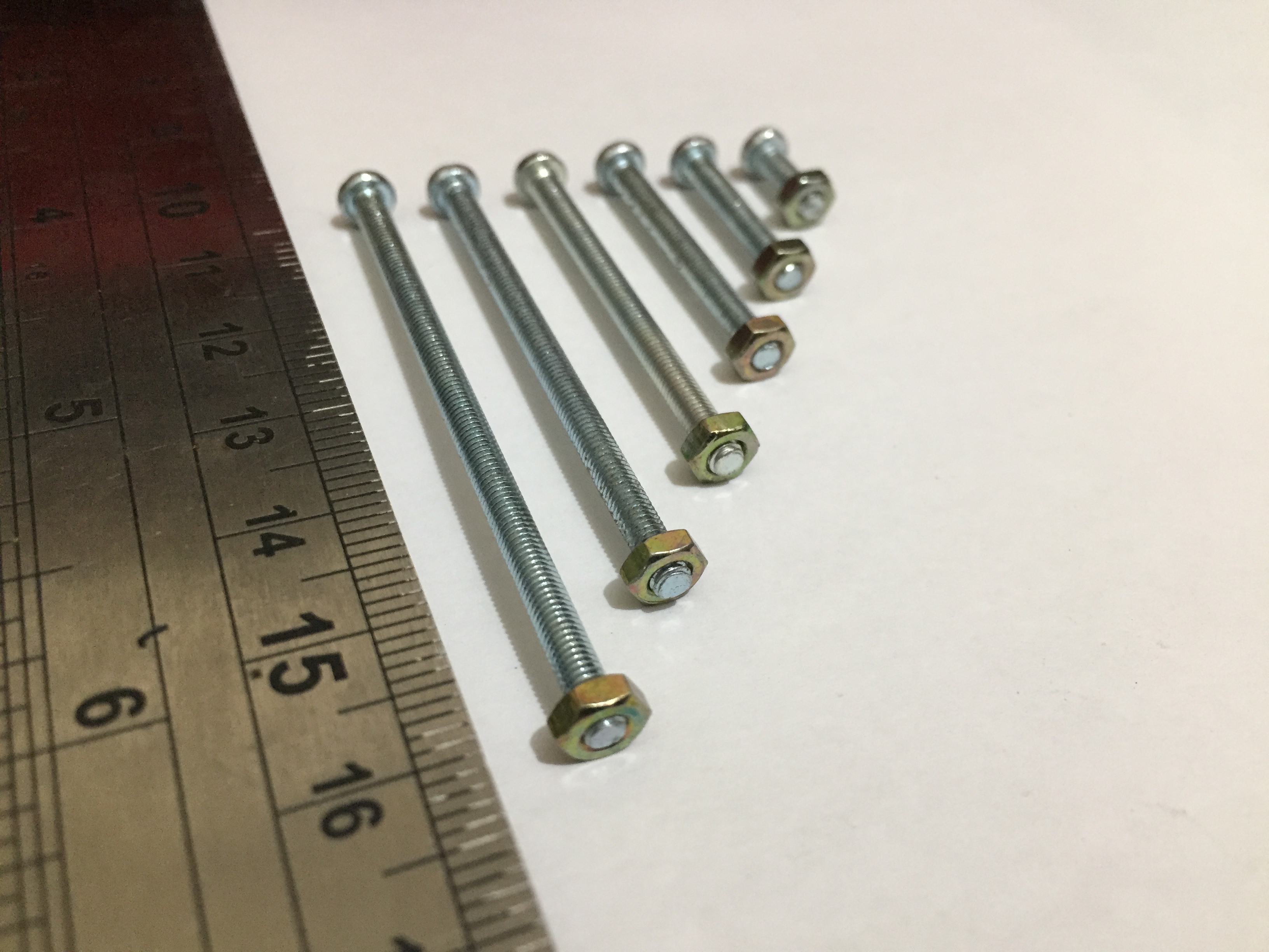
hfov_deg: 61.7
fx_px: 1063
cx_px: 634
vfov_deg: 48.2
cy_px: 476
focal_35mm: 29
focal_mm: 4.15
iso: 160
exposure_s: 1/30
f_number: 2.2
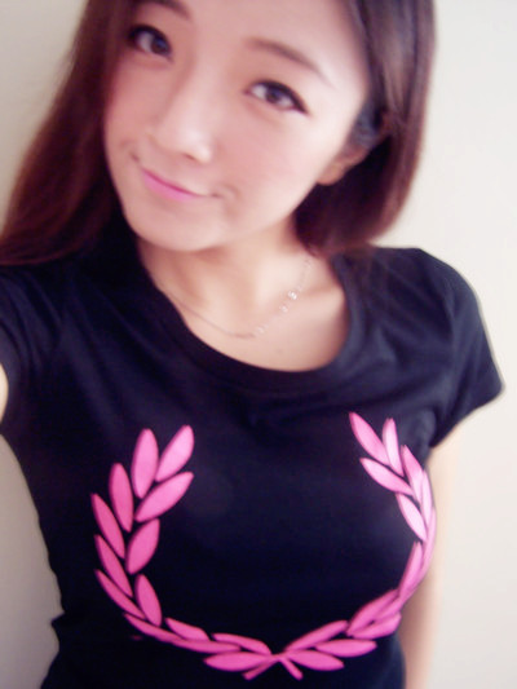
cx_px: 258
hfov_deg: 37.7
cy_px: 344
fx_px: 756
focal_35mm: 38
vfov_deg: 49.0
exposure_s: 1/8
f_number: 2.8
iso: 140
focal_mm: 6.3
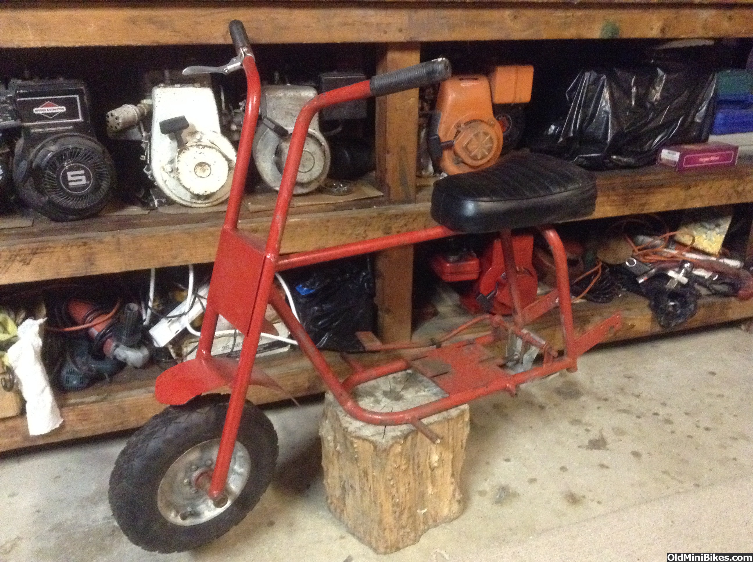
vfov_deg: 42.8
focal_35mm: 33
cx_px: 376
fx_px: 717
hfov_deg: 55.4
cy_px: 281
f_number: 2.4
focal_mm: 3.3
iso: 640
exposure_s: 1/15
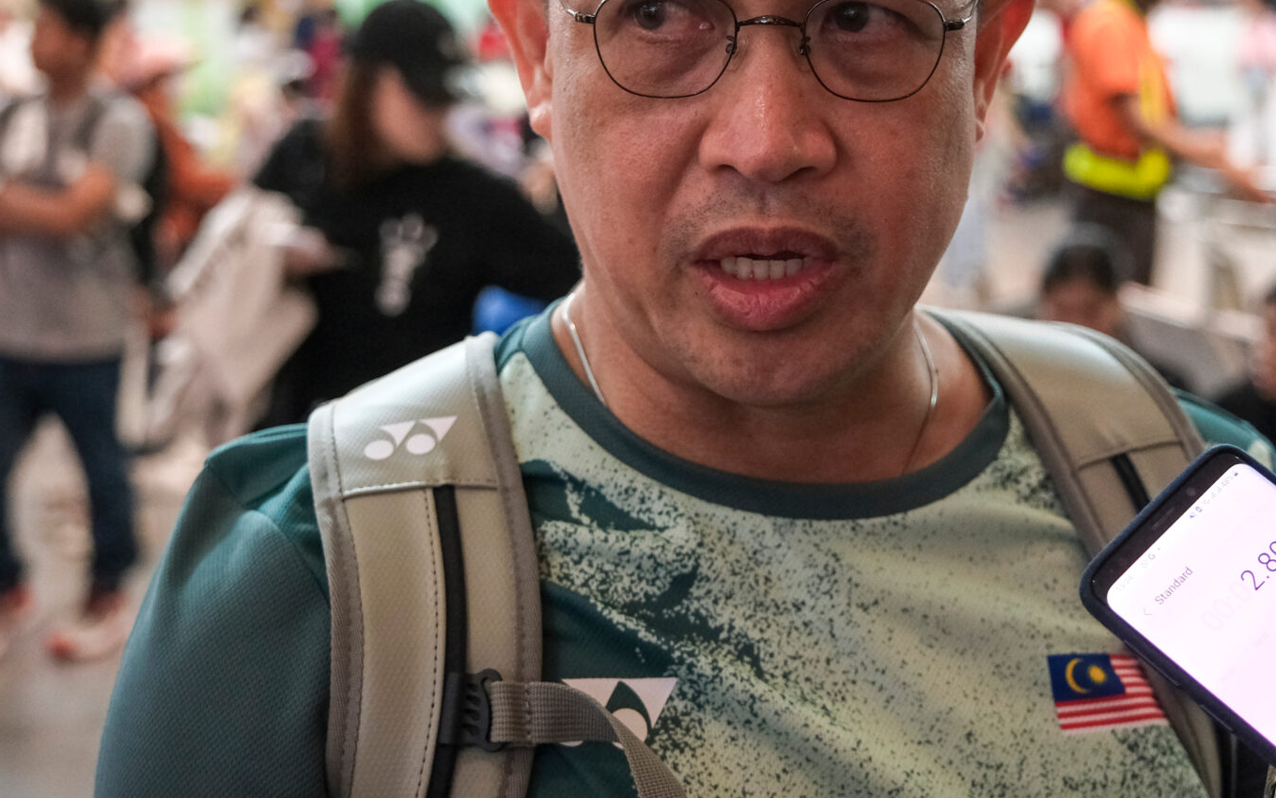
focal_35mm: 63
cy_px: 180
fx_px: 2191
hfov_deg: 32.4
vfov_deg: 20.4
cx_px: 776
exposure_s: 1/160
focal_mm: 27.4
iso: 2500
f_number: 2.8
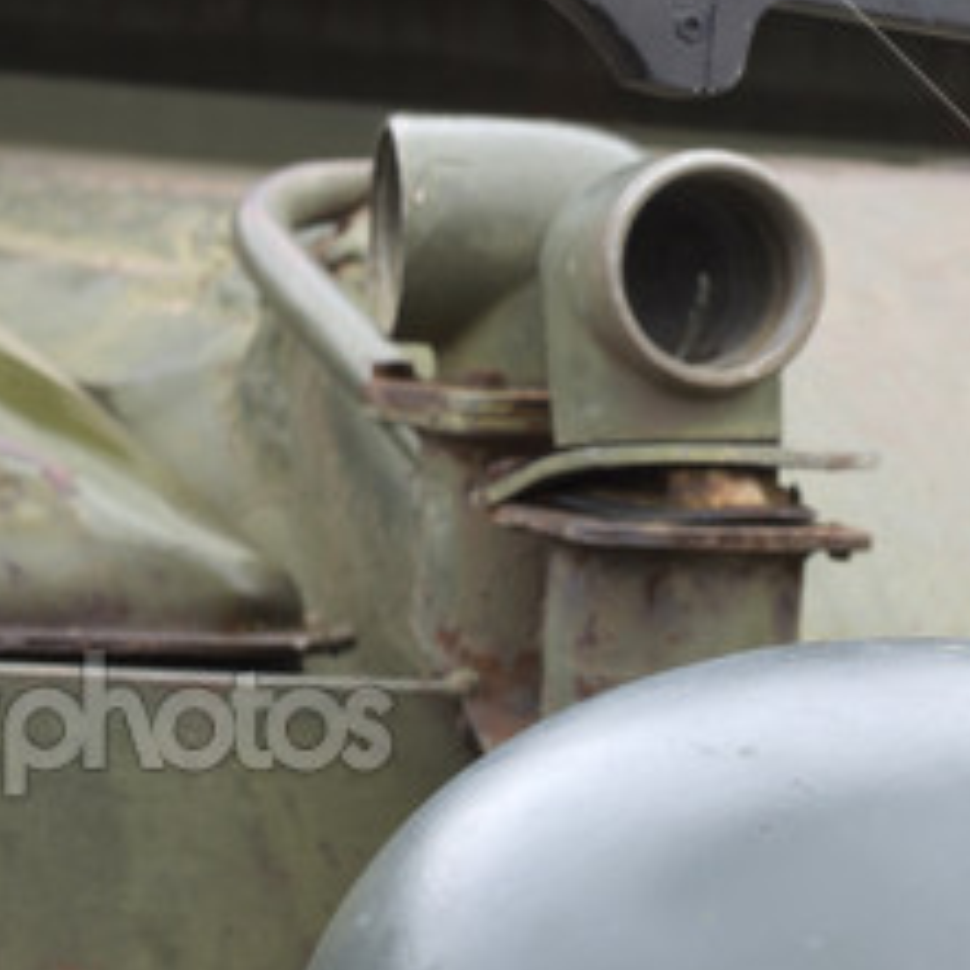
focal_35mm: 216
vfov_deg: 8.1
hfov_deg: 7.9
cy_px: 726
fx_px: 6848
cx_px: 1565
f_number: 9
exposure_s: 1/30
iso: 320
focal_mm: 55
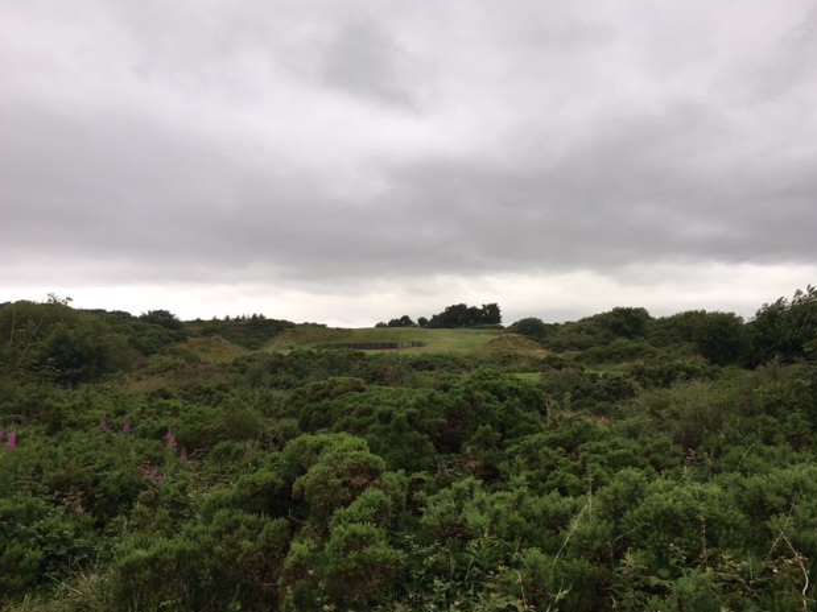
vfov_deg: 46.8
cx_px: 412
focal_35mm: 30
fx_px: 708
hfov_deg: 60.0
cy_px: 305
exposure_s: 1/100
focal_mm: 4.15
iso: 32
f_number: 2.2
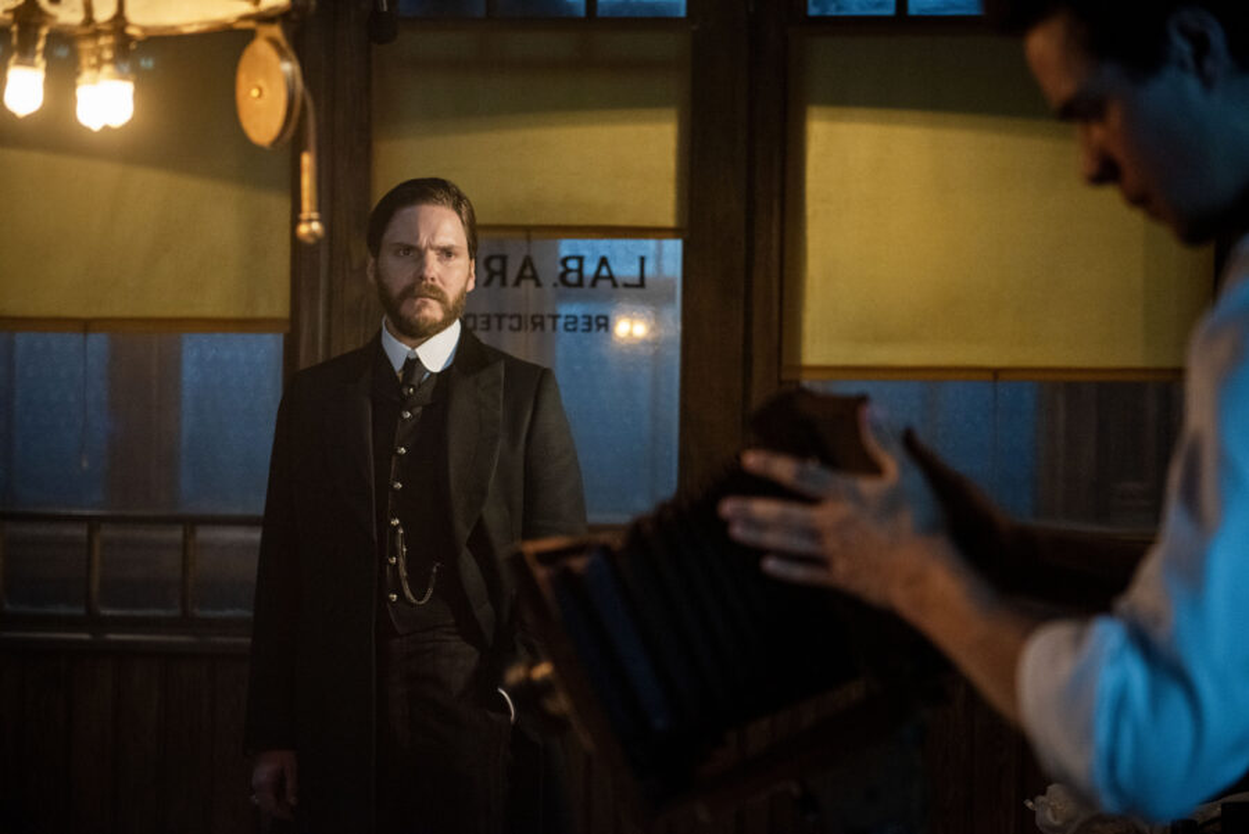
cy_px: 417
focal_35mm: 70
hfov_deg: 28.8
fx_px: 2430
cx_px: 624
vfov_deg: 19.5
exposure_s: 1/125
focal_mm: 70
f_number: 2.8
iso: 2000
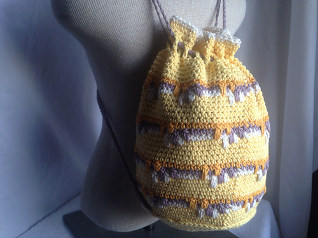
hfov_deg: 55.4
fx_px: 303
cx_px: 159
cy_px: 119
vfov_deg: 42.9
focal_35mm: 33
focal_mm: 4.12
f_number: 2.4
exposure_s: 1/20
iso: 64
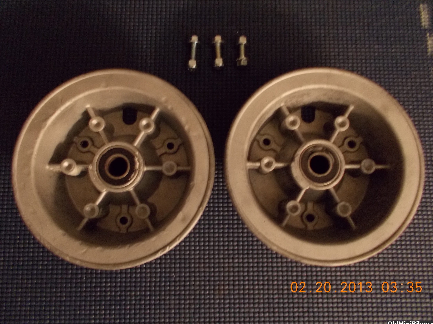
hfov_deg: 65.3
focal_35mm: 27
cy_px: 159
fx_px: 338
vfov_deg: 51.3
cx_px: 220
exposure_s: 1/6
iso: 400
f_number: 3.2
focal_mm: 4.6
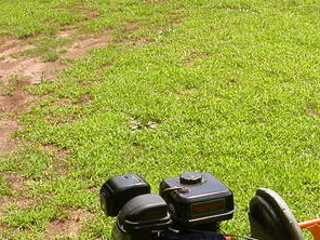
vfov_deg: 19.1
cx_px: 275
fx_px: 693
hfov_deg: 25.4
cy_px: 234
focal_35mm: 75
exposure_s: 1/367
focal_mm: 5.6
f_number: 4.5
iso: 100
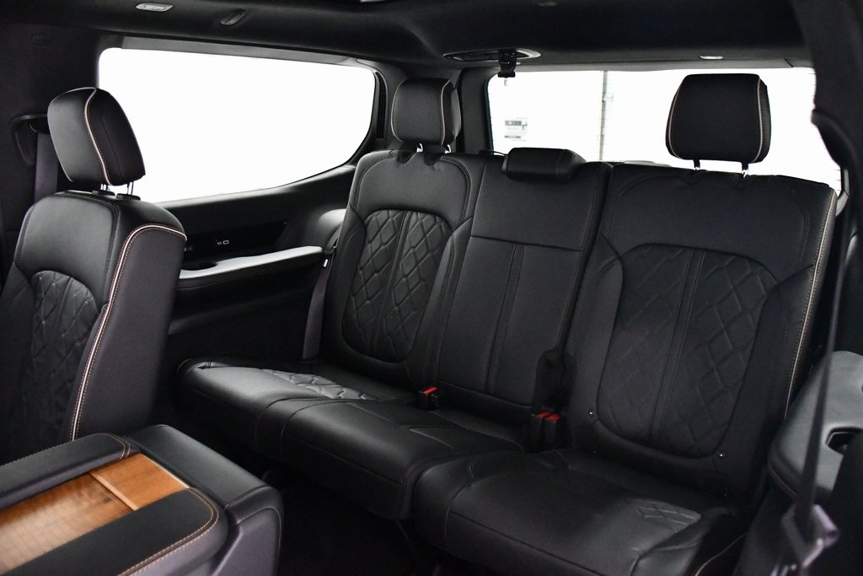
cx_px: 432
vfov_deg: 47.9
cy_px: 288
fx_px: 647
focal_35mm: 27
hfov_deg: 67.4
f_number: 3.5
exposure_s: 1/60
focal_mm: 18
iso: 12800
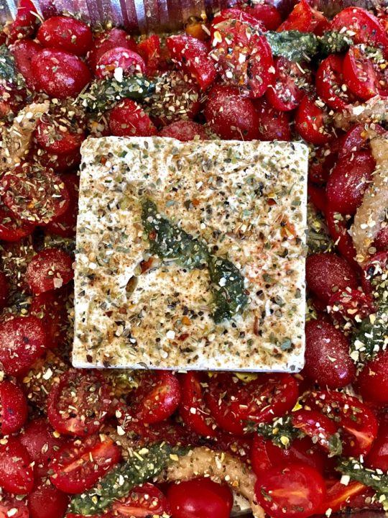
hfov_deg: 28.0
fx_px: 777
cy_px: 259
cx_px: 194
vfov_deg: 36.8
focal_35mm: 52
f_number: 2
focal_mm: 6
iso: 200
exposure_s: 1/122
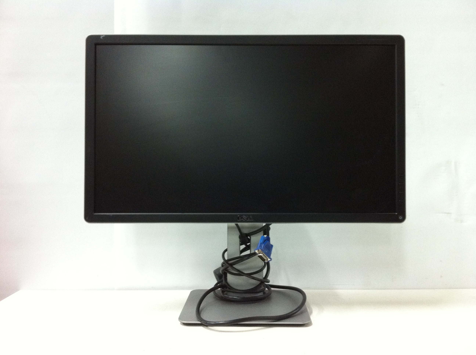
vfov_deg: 40.6
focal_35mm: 35
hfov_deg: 52.7
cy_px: 178
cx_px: 238
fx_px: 481
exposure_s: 1/15
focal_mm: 3.85
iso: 250
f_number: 2.8
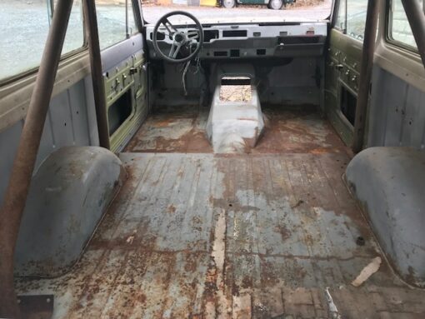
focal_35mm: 28
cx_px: 212
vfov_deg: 49.8
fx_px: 344
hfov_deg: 63.4
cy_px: 160
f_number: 1.8
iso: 40
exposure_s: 1/120
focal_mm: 3.99
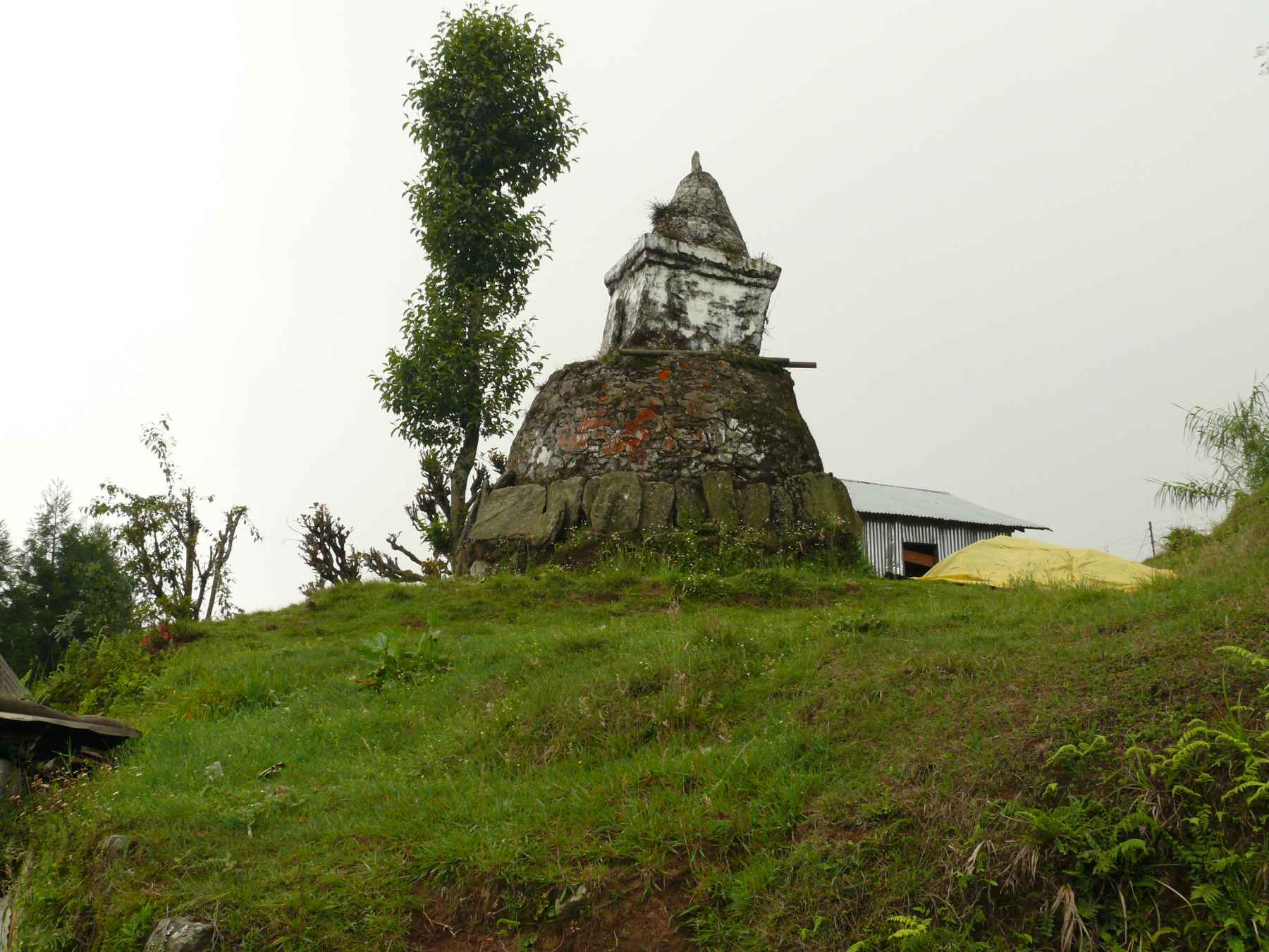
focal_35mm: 35
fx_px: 1283
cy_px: 476
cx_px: 634
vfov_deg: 40.7
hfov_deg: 52.6
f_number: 5.6
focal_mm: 7.4
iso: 200
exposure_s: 1/400
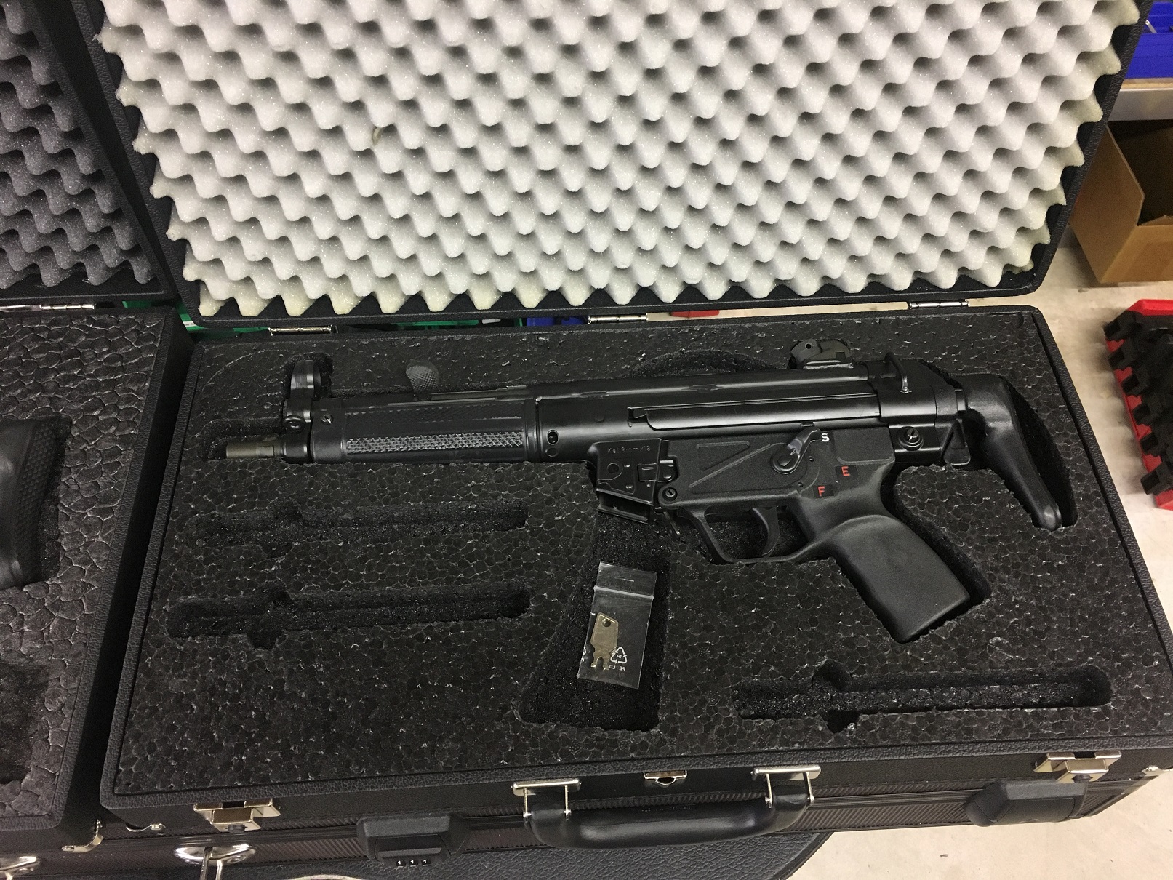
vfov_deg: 48.2
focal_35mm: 29
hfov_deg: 61.7
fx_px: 983
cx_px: 586
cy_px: 440
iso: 160
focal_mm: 4.15
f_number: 2.2
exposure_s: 1/30
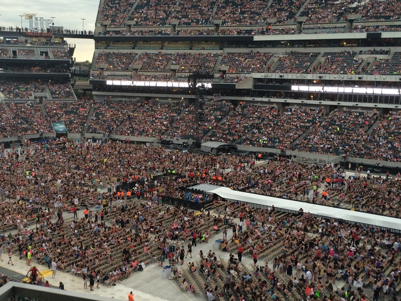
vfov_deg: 32.2
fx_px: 521
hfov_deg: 41.6
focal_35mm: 45
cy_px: 166
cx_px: 142
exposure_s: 1/60
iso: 50
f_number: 2.2
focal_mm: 4.15
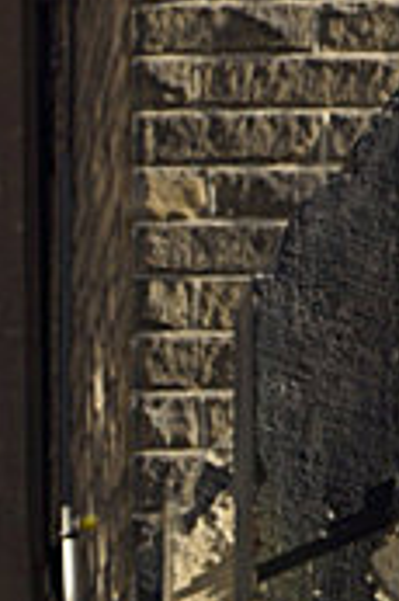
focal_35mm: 353
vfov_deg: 5.8
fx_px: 5880
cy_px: 922
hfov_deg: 3.8
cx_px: -578
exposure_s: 1/160
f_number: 7.1
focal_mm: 41
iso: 100
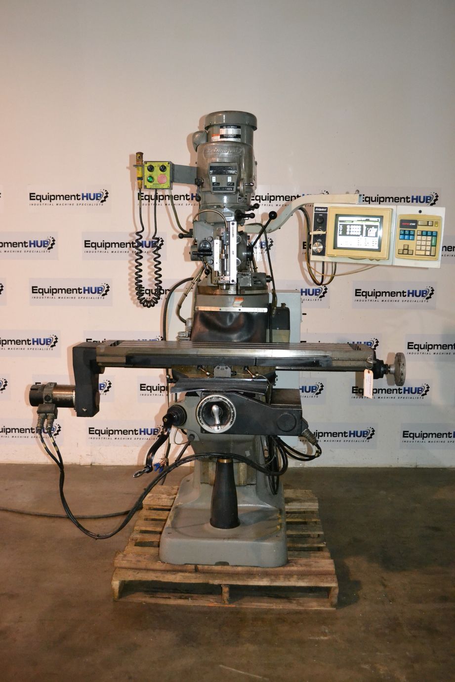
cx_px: 228
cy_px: 341
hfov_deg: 40.0
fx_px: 626
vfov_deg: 57.2
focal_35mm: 33
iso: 3200
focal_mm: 22
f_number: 4
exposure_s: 1/60
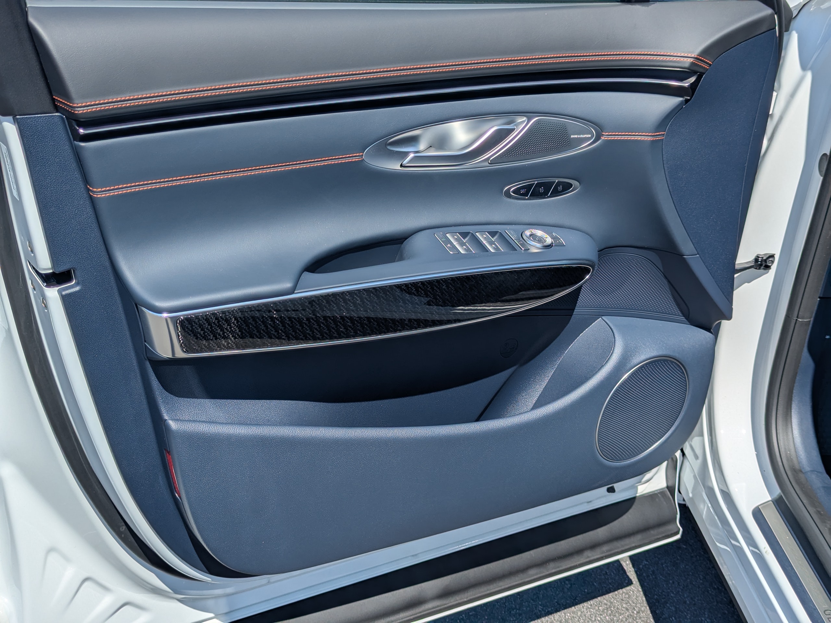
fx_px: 1152
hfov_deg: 39.7
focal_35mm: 48
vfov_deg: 30.3
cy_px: 312
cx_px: 416
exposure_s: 1/3623
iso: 45
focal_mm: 6.81
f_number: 1.85
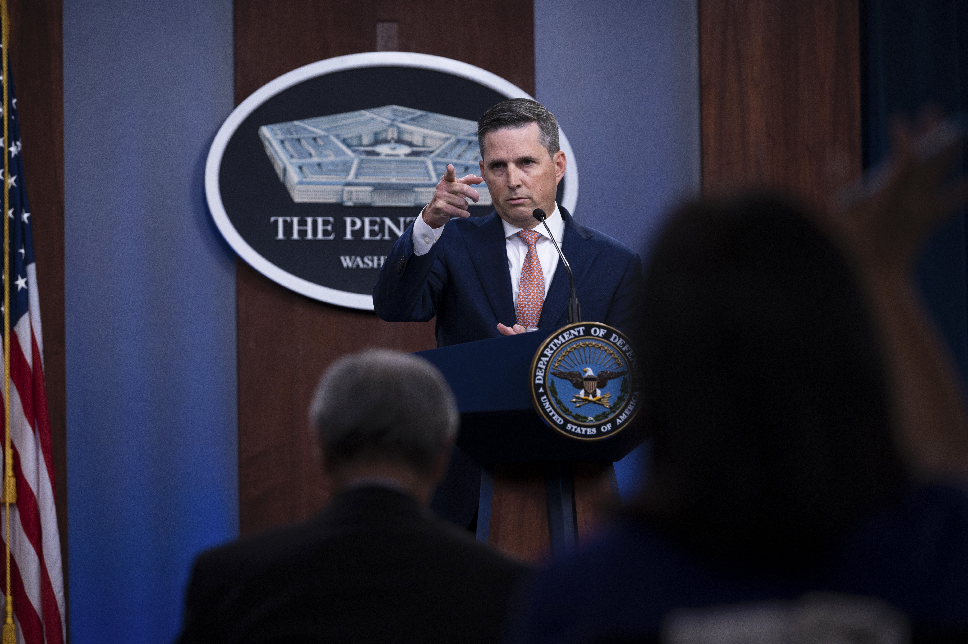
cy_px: 322
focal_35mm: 140
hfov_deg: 14.7
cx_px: 484
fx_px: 3762
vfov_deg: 9.8
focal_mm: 140
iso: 2000
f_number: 3.5
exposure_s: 1/1000
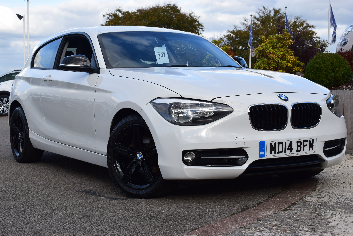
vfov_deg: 21.6
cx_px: 176
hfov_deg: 31.9
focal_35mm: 63
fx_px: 618
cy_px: 118
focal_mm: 42
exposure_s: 1/400
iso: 400
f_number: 11
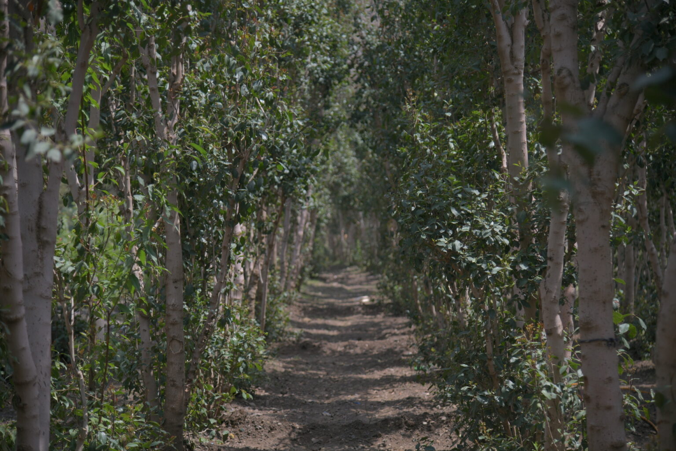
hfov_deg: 23.6
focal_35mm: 86
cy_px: 226
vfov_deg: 15.9
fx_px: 1615
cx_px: 338
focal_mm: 86
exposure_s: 1/1600
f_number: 4
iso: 100
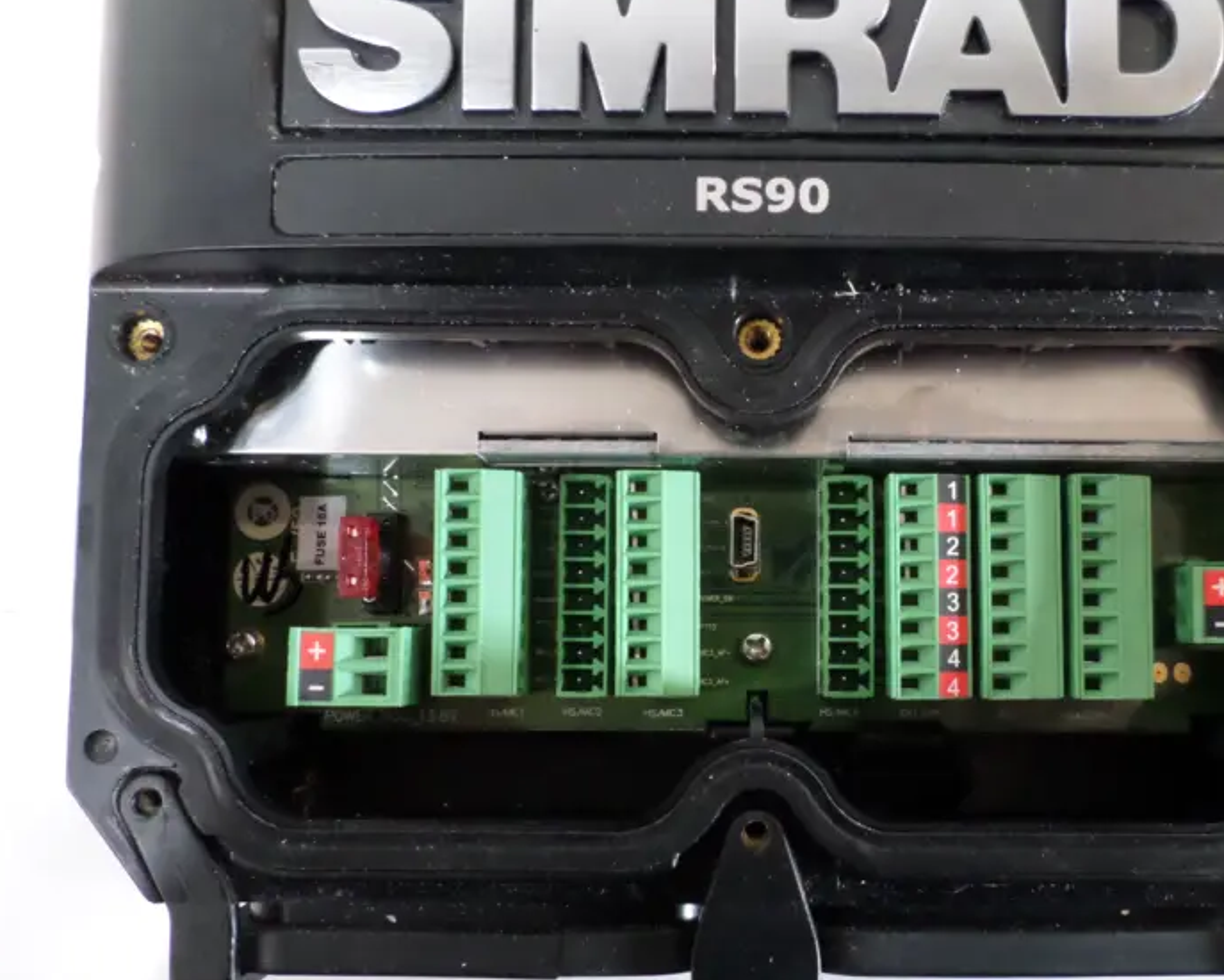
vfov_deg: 45.7
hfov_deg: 55.1
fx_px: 1160
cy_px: 549
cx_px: 751
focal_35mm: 32
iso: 320
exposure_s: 1/30
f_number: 2.5
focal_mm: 4.5
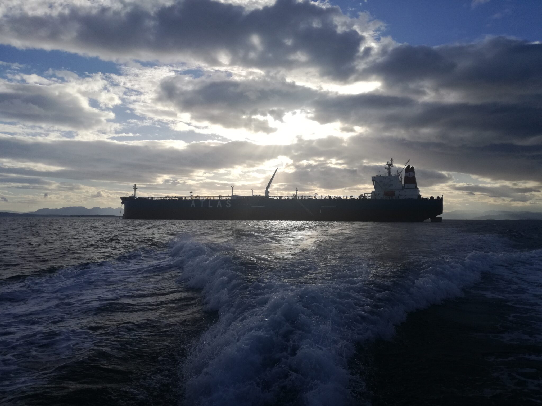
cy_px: 203
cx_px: 271
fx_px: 423
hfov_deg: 65.3
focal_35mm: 27
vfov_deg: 51.4
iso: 50
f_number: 2
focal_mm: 3.79
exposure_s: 1/2674
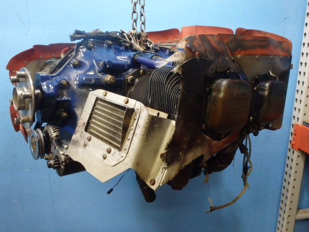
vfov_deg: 49.7
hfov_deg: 63.4
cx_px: 154
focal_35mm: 28
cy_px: 116
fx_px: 250
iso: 800
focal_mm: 5
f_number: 3.9
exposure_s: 1/13
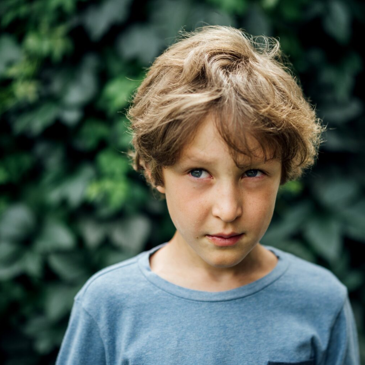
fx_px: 763
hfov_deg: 26.8
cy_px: 183
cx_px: 222
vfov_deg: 26.9
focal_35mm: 64
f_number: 1.8
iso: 200
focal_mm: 50
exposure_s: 1/2000
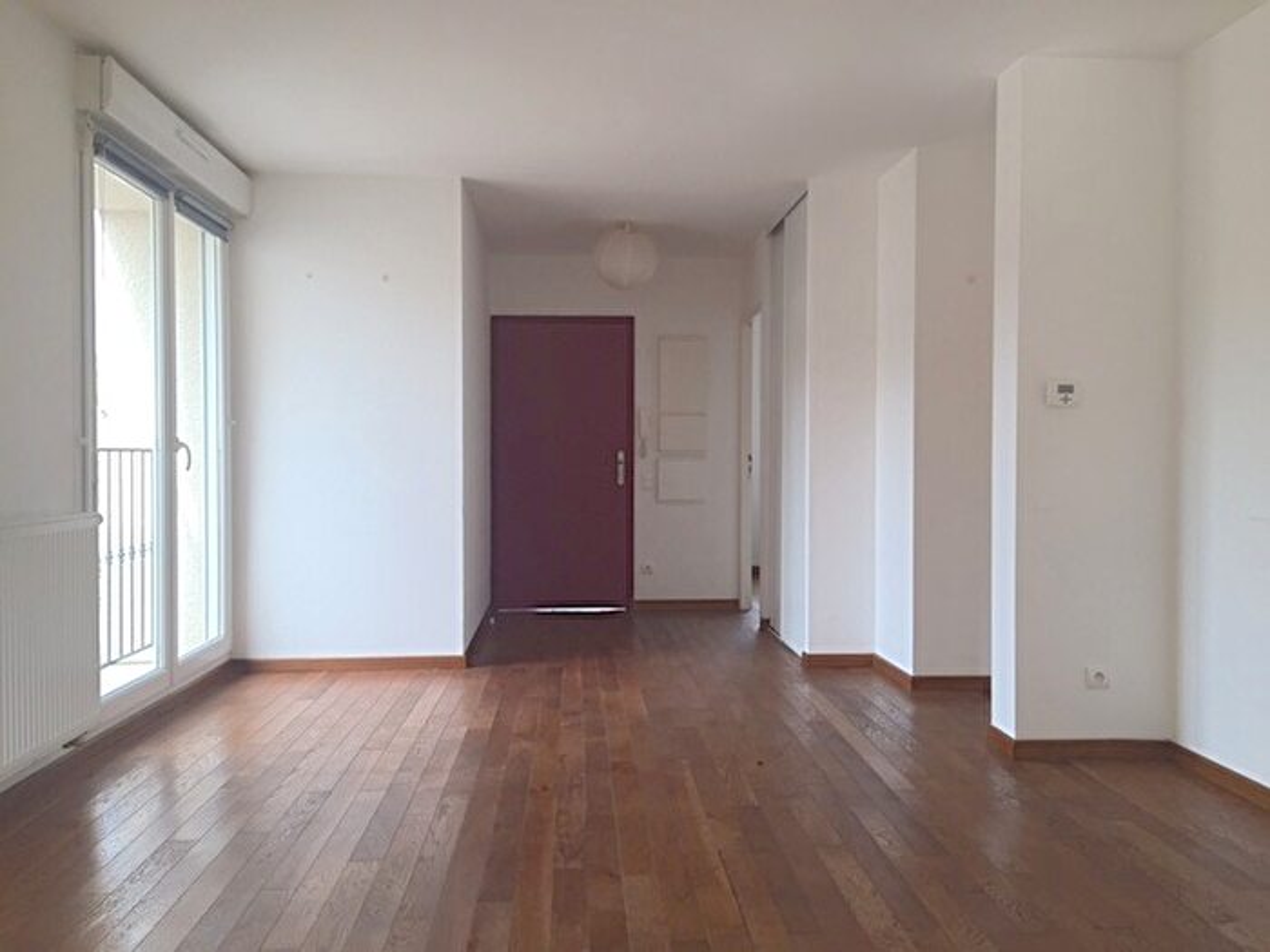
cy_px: 476
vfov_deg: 48.2
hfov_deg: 61.7
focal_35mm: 29
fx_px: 1064
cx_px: 635
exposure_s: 1/120
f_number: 2.2
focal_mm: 4.15
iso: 32
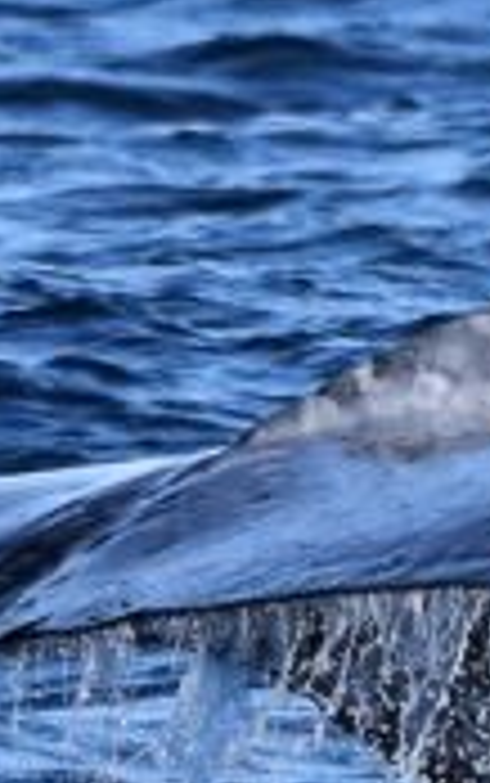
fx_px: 52411
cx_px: 557
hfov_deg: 0.5
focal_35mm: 2457
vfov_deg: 0.9
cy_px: 736
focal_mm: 350
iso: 400
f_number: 6.3
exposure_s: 1/1600
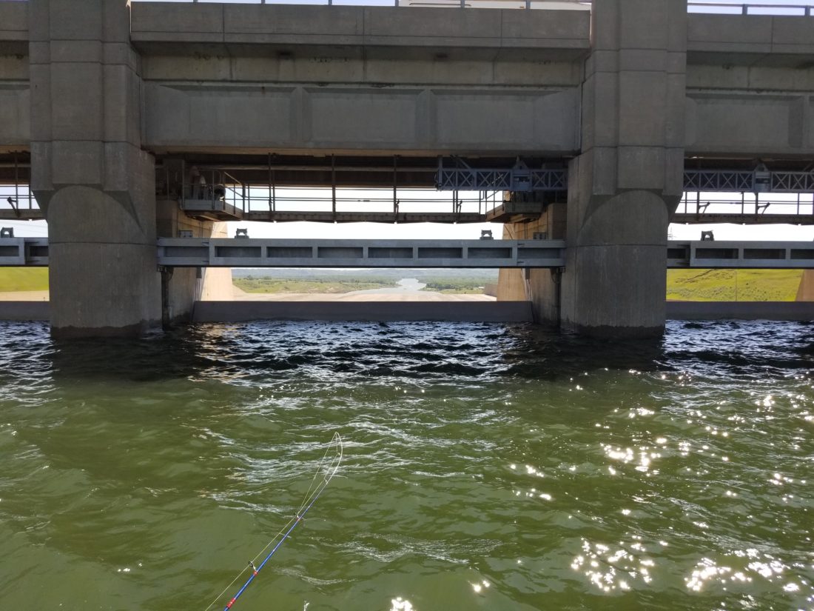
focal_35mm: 26
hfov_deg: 67.3
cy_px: 306
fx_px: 611
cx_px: 407
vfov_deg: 53.1
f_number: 1.7
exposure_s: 1/1616
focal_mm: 4.25
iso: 50
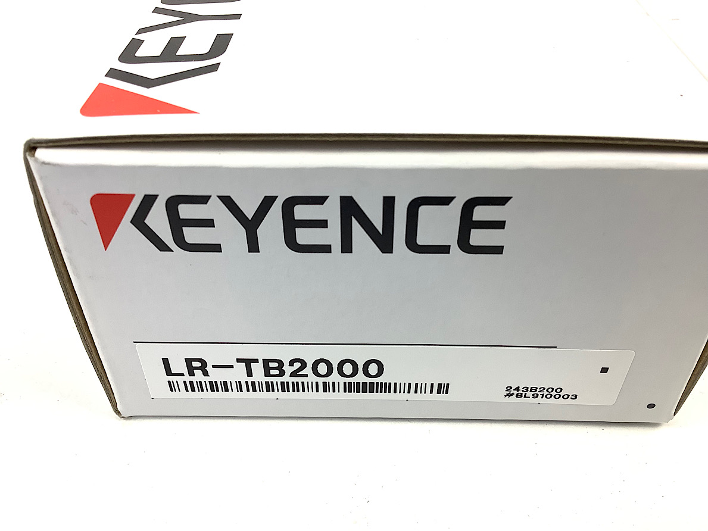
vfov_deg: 45.4
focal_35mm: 31
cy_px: 266
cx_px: 354
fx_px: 634
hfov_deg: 58.3
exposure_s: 1/50
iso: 80
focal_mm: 3.3
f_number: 2.4
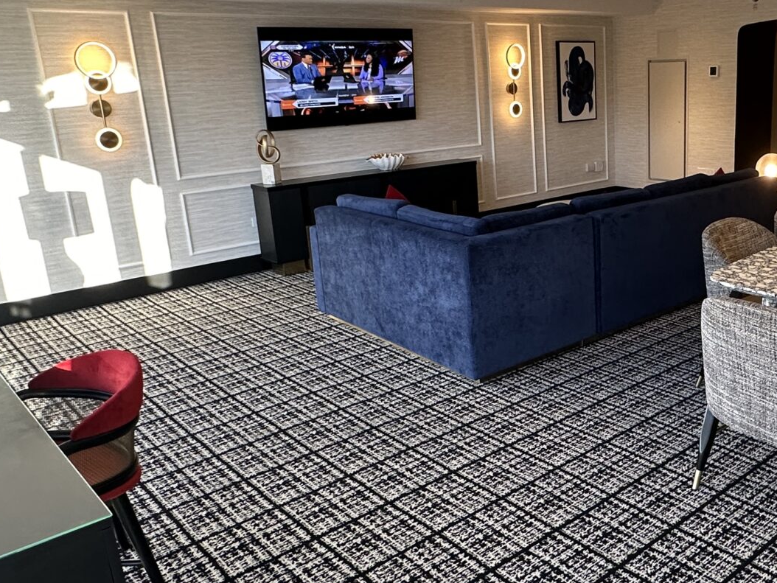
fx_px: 763
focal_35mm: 34
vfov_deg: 41.8
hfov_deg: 51.7
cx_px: 581
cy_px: 270
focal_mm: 2.22
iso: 160
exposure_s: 1/99
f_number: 2.2
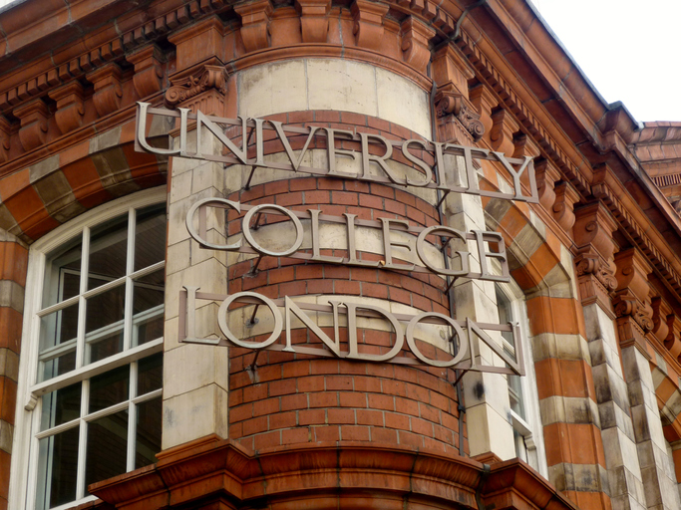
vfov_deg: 18.4
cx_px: 340
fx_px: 1574
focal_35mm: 80
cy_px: 255
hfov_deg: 24.4
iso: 80
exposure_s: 1/60
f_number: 5.6
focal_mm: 14.2
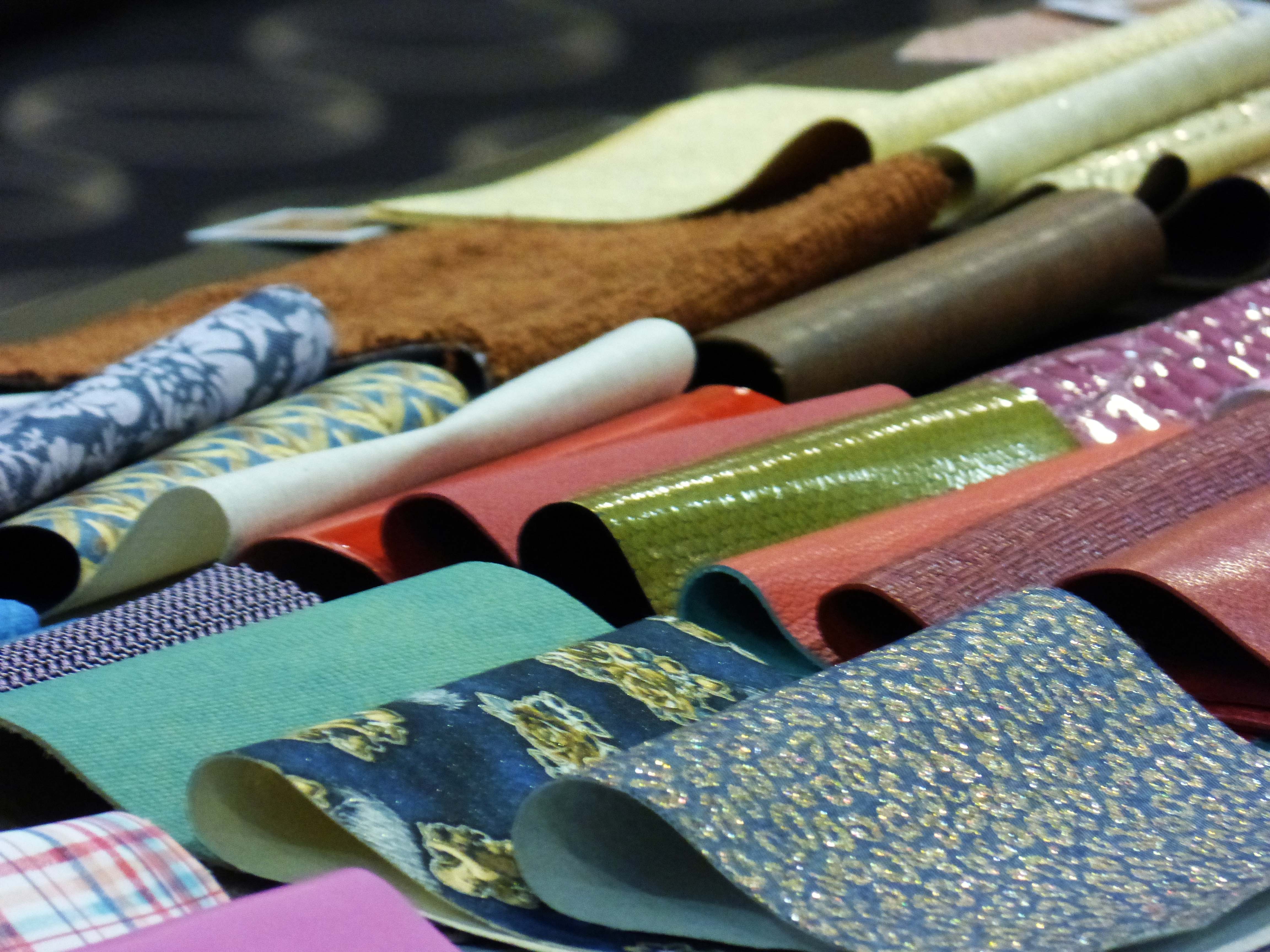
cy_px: 476
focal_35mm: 584
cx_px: 635
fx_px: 21426
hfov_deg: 3.4
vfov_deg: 2.5
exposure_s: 1/15
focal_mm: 105.1
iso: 1000
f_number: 5.1
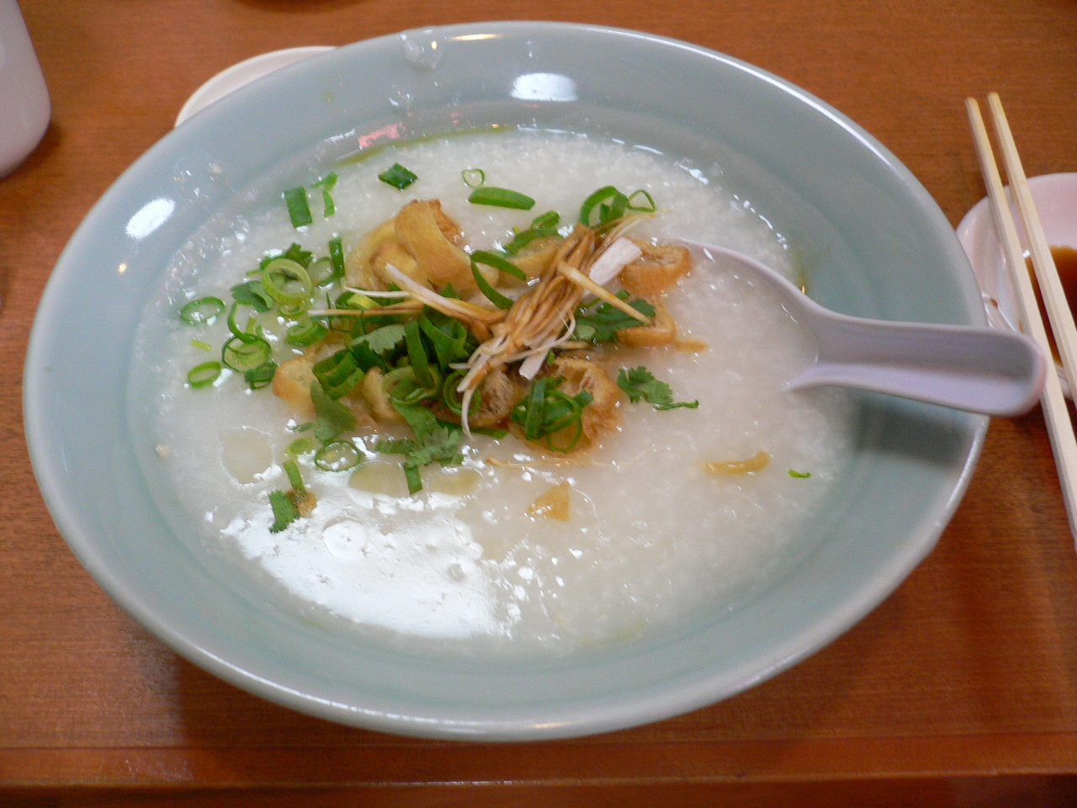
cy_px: 404
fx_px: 1089
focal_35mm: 35
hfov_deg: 52.6
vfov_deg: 40.7
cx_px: 538
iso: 200
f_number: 2.8
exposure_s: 1/15
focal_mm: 5.8
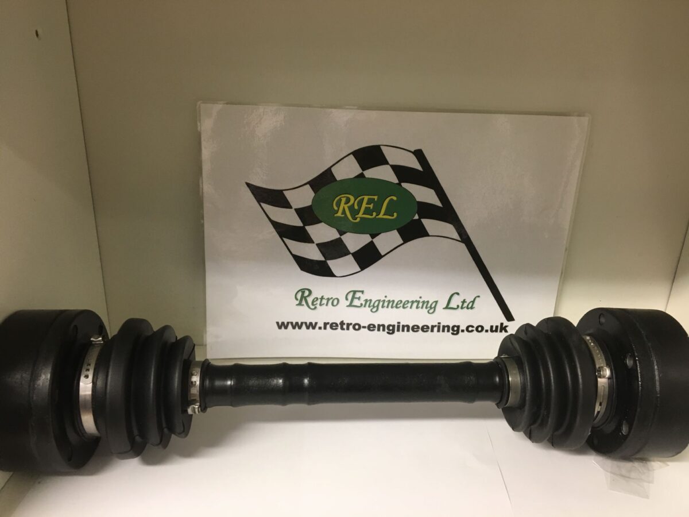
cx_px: 344
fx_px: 577
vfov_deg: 48.2
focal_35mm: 29
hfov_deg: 61.7
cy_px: 258
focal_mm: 4.15
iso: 125
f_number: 2.2
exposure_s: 1/33
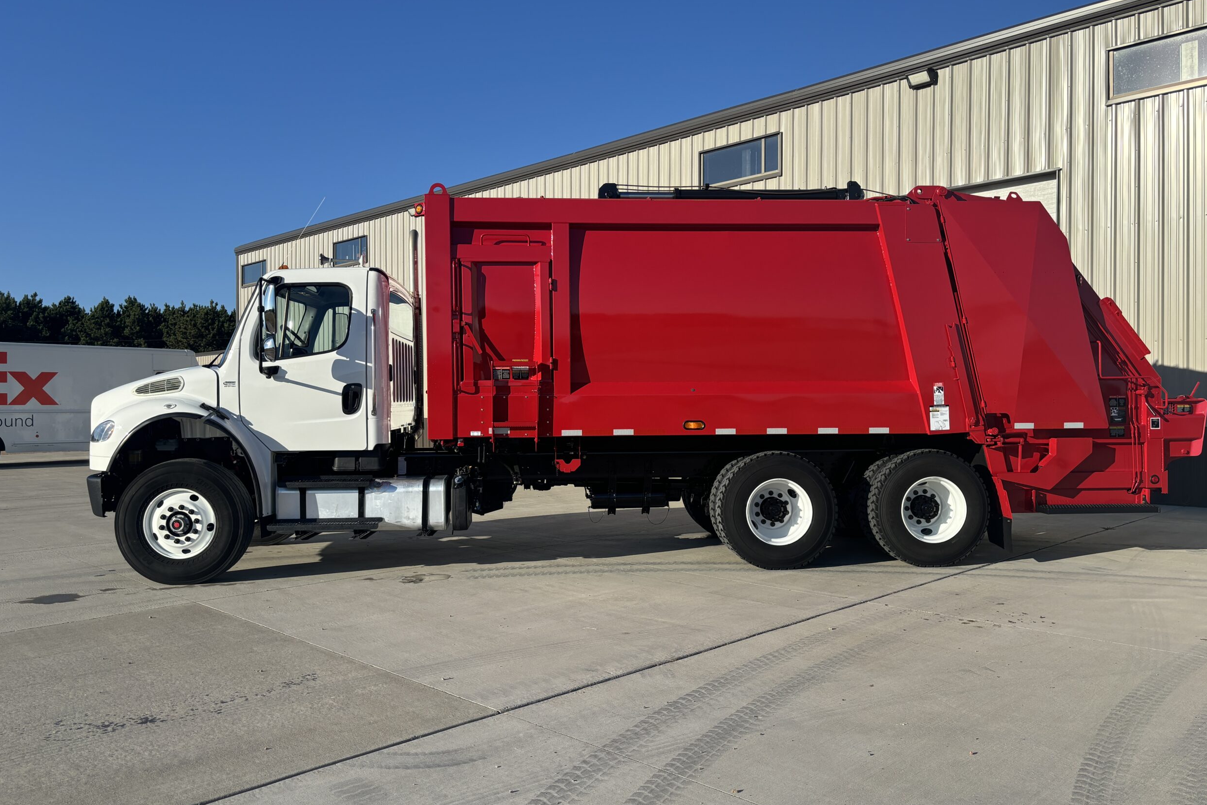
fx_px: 939
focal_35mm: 28
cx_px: 624
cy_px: 410
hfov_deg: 65.5
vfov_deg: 46.4
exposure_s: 1/3021
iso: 50
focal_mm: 5.96
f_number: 1.6
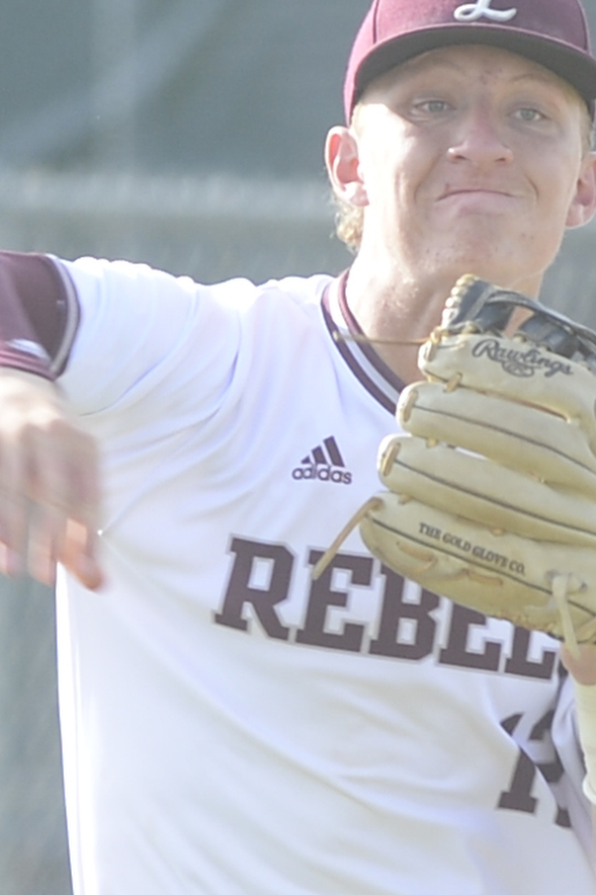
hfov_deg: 2.0
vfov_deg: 3.0
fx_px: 16867
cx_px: 166
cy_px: 549
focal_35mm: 679
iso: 400
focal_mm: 300
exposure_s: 1/800
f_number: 4.5
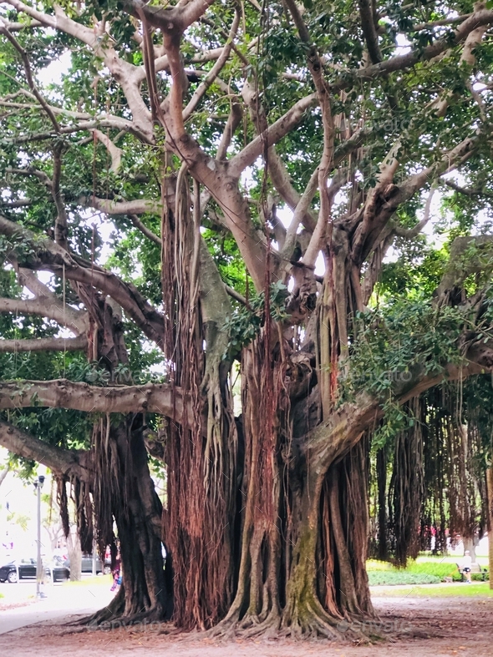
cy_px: 328
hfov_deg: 25.7
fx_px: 1083
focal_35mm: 57
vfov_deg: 33.8
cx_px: 246
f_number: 2.8
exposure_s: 1/30
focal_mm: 6.6
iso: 100
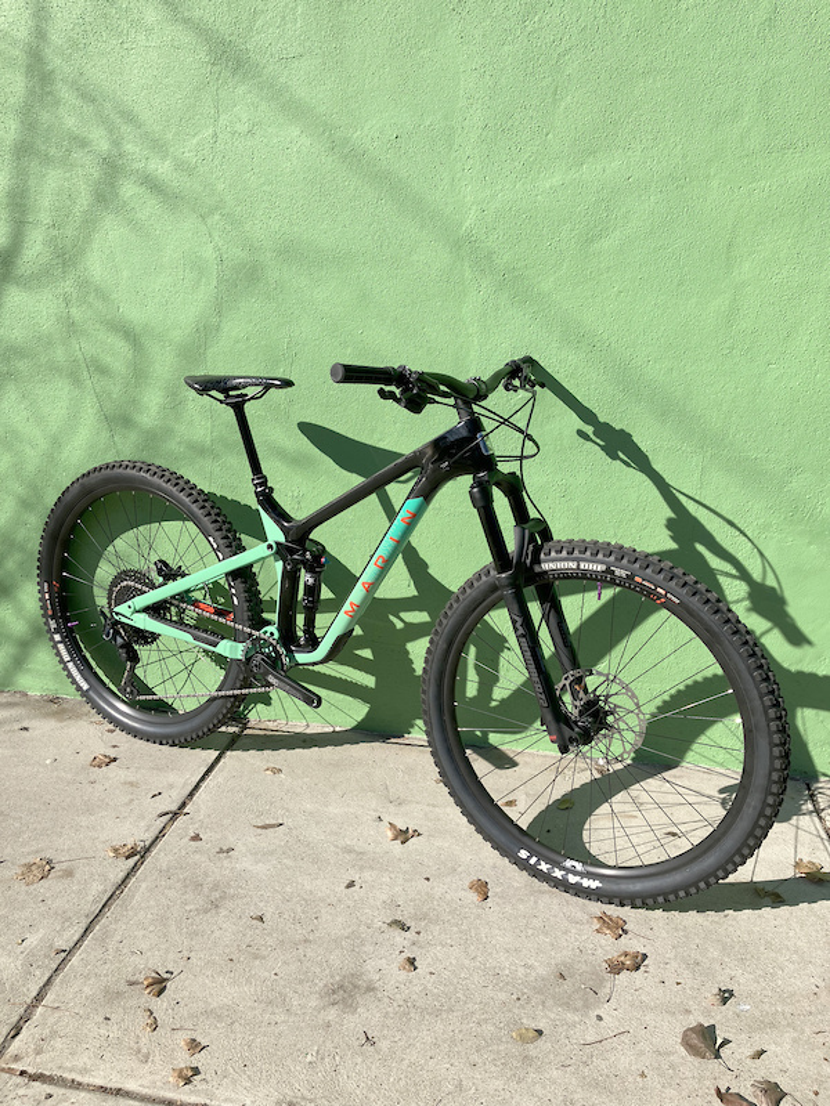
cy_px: 553
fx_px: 895
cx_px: 415
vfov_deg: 63.4
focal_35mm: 28
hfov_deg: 49.7
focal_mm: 3.99
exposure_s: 1/1946
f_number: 1.8
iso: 32
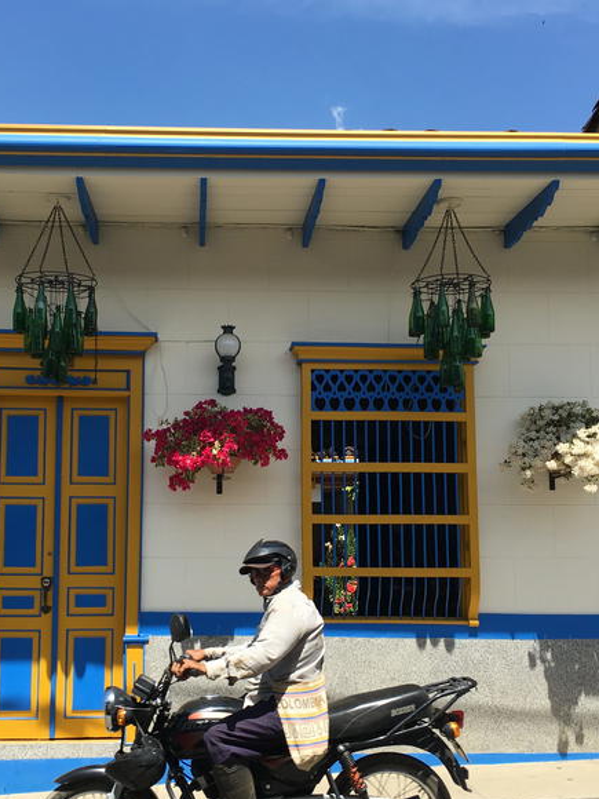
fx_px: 1038
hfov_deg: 32.1
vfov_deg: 42.0
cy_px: 443
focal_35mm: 45
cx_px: 229
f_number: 2.2
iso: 25
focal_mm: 4.15
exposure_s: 1/950
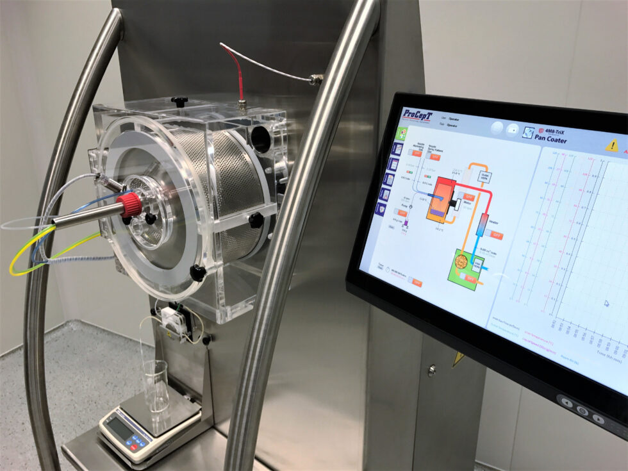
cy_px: 236
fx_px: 508
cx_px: 314
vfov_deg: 49.7
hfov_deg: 63.4
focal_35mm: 28
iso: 25
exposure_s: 1/50
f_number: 1.8
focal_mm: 3.99
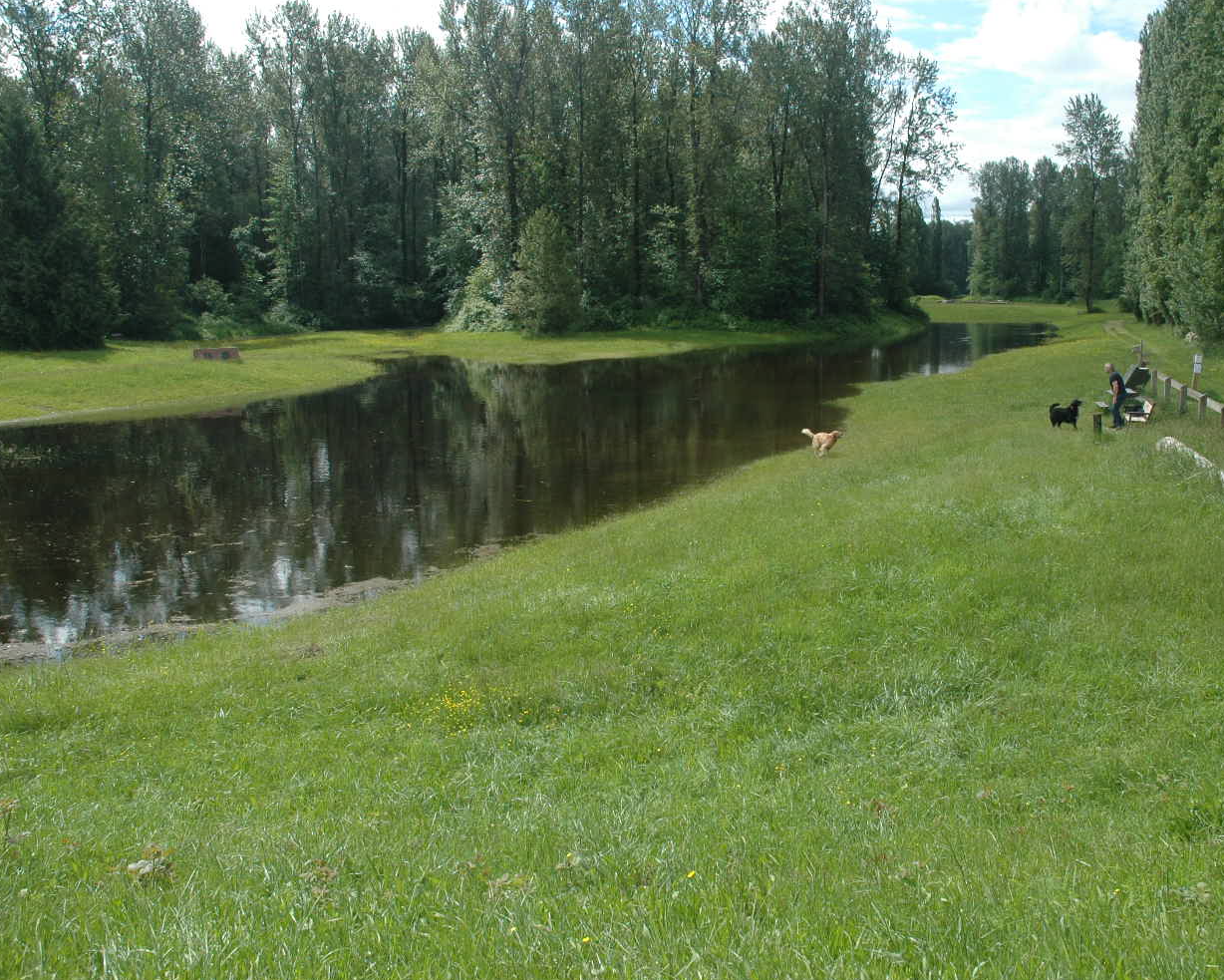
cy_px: 495
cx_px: 695
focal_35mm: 31
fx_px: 1123
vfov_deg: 47.1
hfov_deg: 57.0
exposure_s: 1/250
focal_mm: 18
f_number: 8
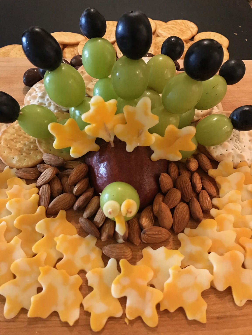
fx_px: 272
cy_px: 168
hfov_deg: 49.7
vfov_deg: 63.4
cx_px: 126
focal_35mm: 28
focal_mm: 3.99
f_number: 1.8
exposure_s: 1/15
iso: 80
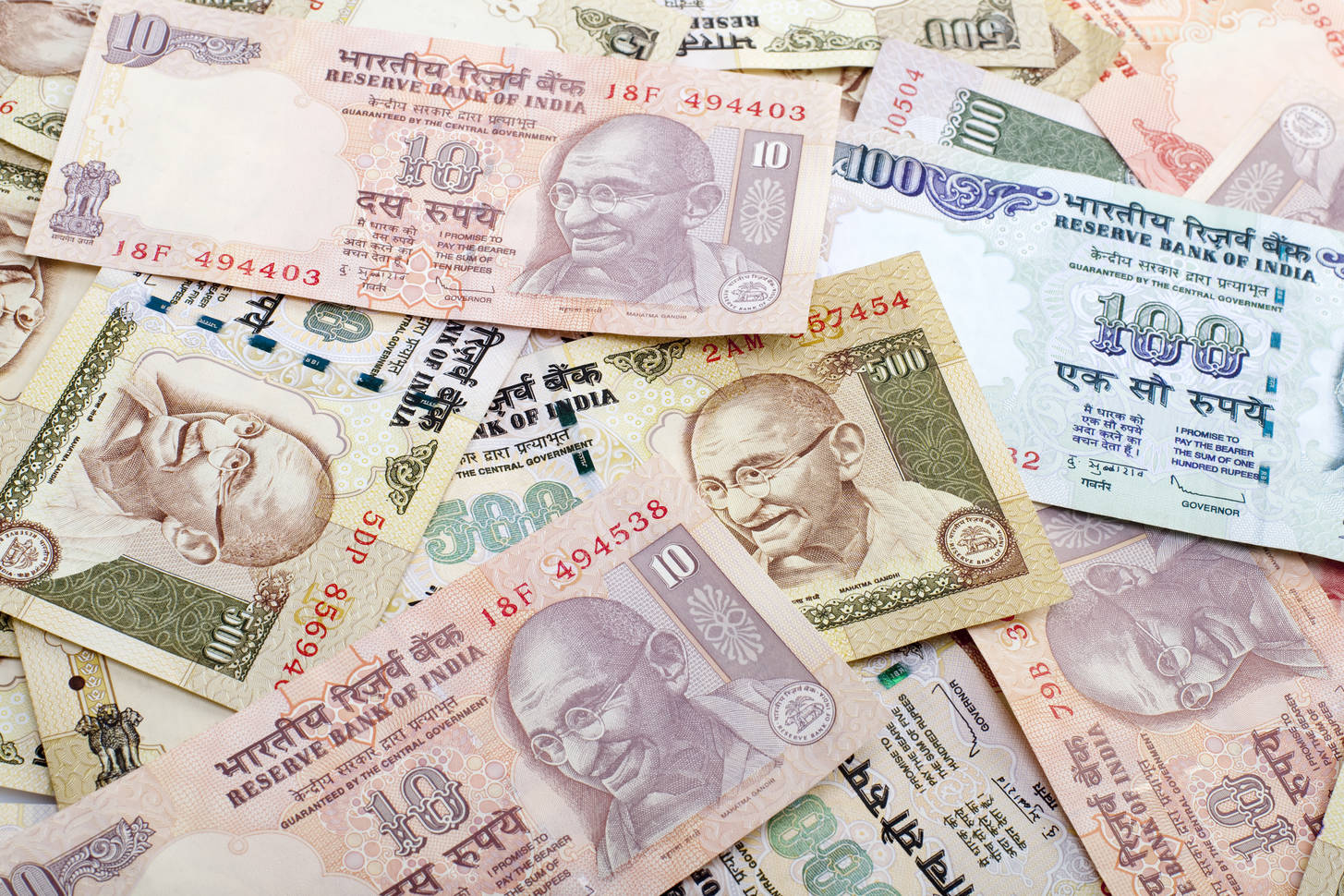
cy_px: 448
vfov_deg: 18.2
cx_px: 672
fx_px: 2800
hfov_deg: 27.0
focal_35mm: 75
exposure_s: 1/160
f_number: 11
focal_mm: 50
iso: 100
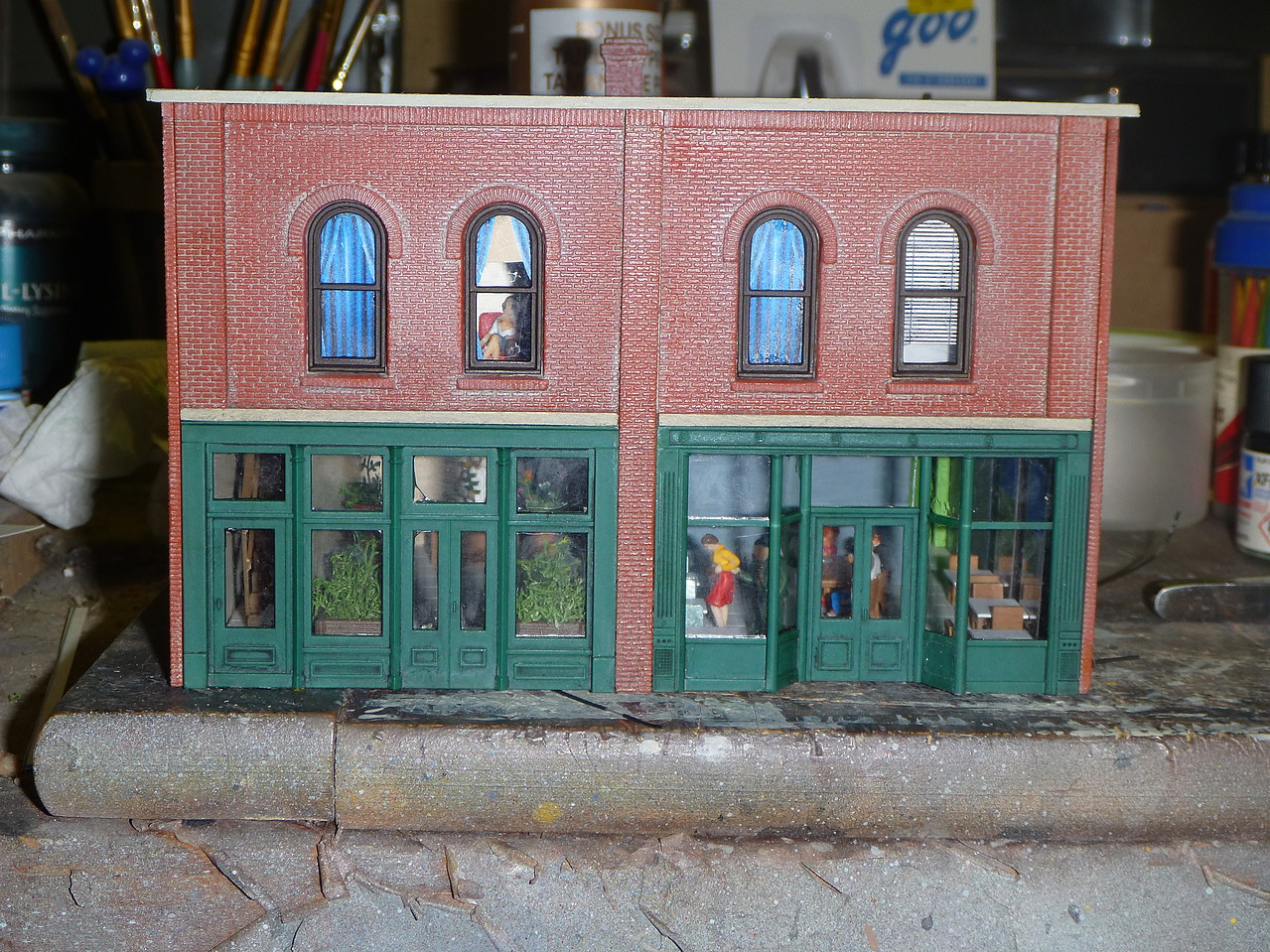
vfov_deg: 23.6
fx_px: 2274
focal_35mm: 62
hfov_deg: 31.2
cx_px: 635
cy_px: 476
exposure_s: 1/60
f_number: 5.2
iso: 100
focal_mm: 11
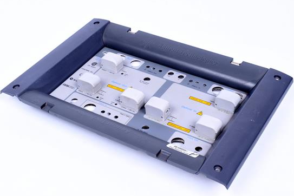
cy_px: 104
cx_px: 149
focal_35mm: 53
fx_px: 433
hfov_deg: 37.5
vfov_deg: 25.5
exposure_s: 1/200
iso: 200
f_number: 13
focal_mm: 32
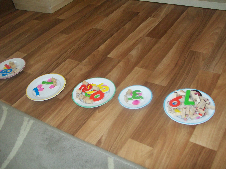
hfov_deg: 51.4
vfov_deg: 39.7
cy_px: 84
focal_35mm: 36
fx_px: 235
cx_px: 113
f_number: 2.7
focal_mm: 6
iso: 160
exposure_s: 1/60
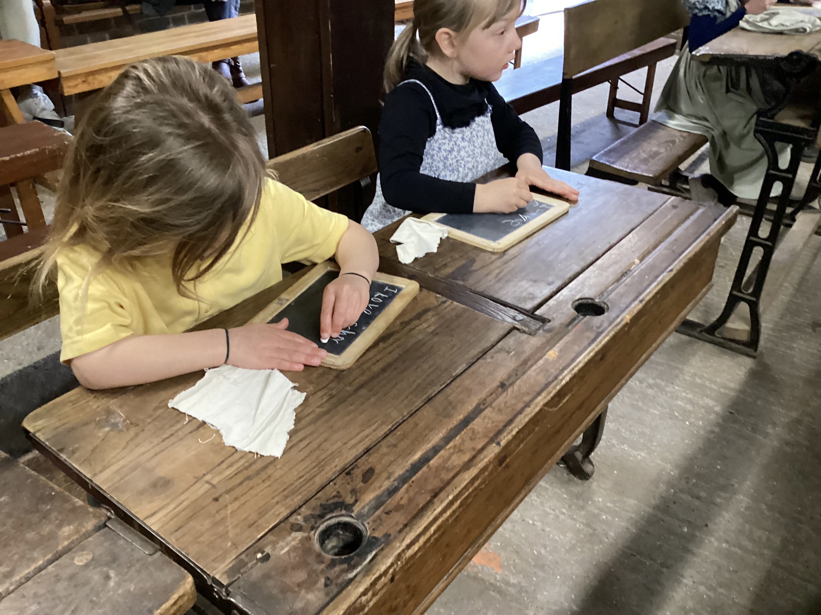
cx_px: 410
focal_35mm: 31
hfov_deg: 58.4
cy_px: 308
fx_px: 735
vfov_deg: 45.4
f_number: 2.4
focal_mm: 3.3
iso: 320
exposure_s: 1/50
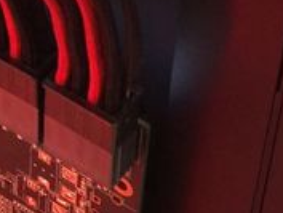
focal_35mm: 168
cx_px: 21
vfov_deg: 8.7
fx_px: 1374
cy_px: -59
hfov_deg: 11.7
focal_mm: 4.15
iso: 125
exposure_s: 1/15
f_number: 2.2
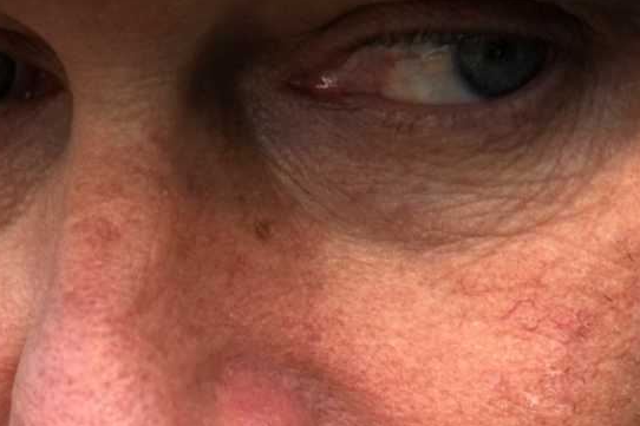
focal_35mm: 2117
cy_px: 442
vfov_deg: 0.6
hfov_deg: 1.0
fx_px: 37622
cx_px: 158
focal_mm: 560
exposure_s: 1/500
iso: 640
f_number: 4
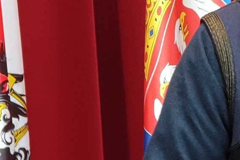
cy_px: 12
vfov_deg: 7.2
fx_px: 1274
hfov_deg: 10.6
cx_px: 261
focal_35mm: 191
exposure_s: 1/33
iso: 100
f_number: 2.4
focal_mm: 6
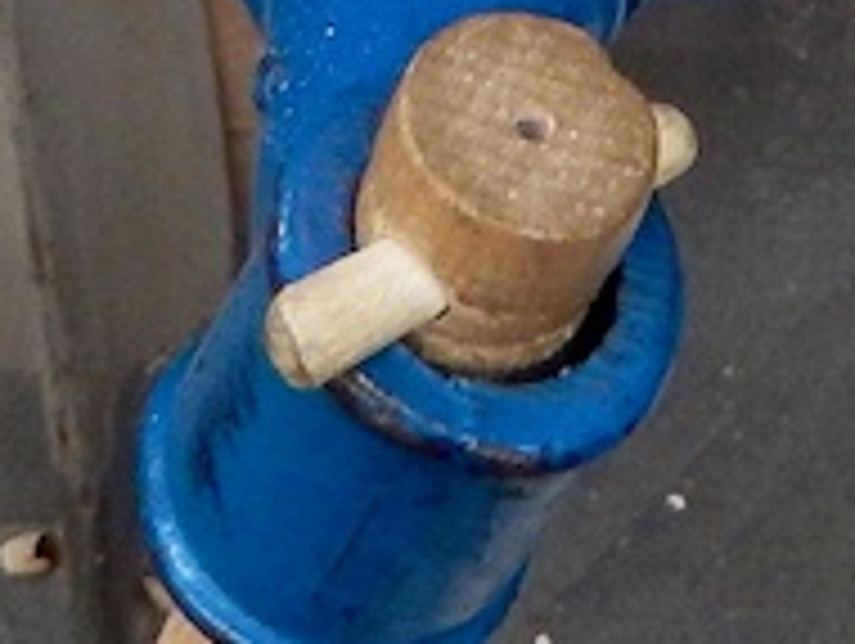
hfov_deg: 8.1
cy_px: -1486
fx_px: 5985
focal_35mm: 242
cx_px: 778
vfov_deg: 5.6
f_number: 4
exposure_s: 1/30
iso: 200
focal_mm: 6.5
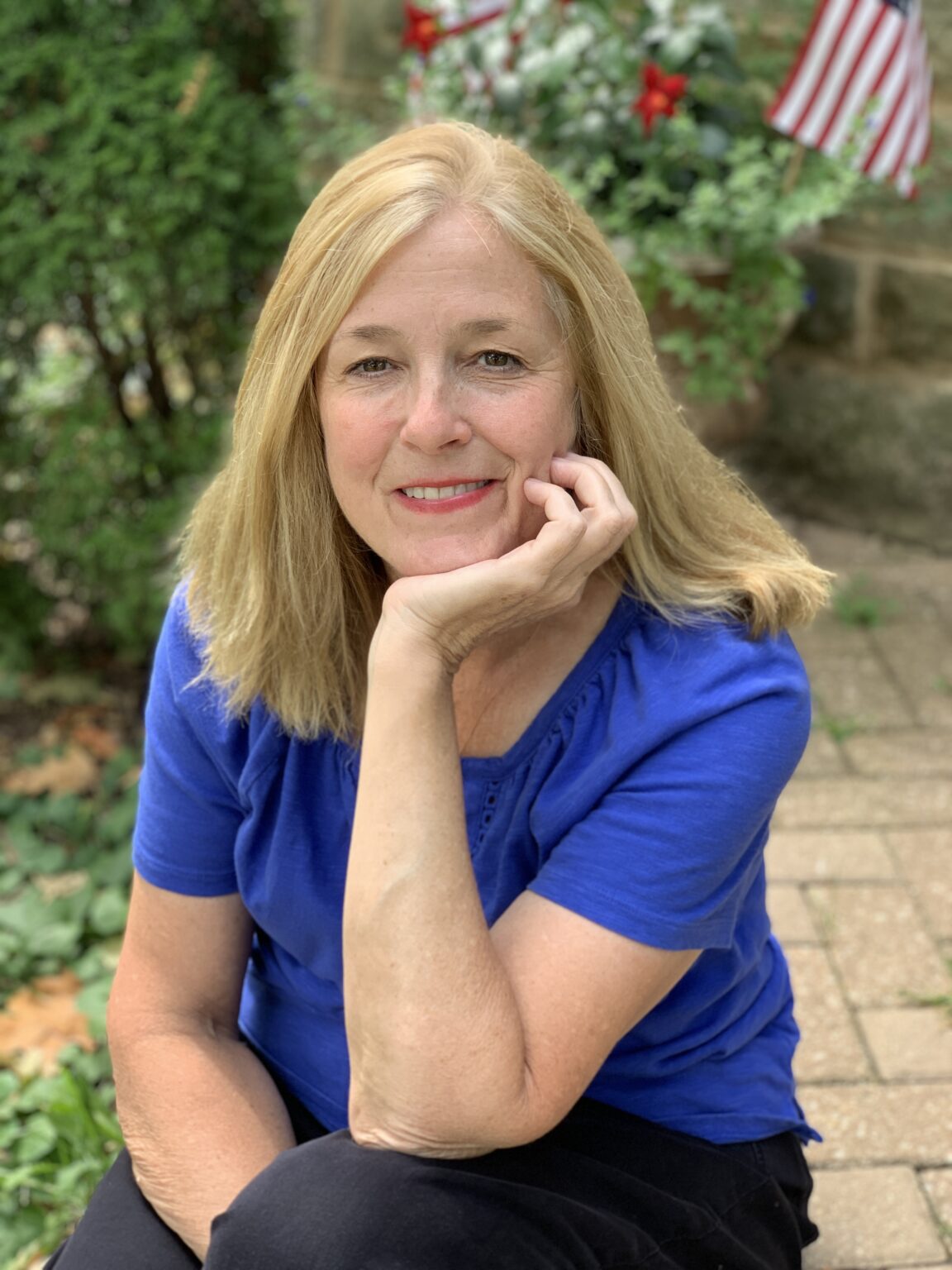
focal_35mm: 52
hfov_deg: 28.0
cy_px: 635
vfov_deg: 36.8
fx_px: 1907
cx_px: 476
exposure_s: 1/122
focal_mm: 6
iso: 25
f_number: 2.4
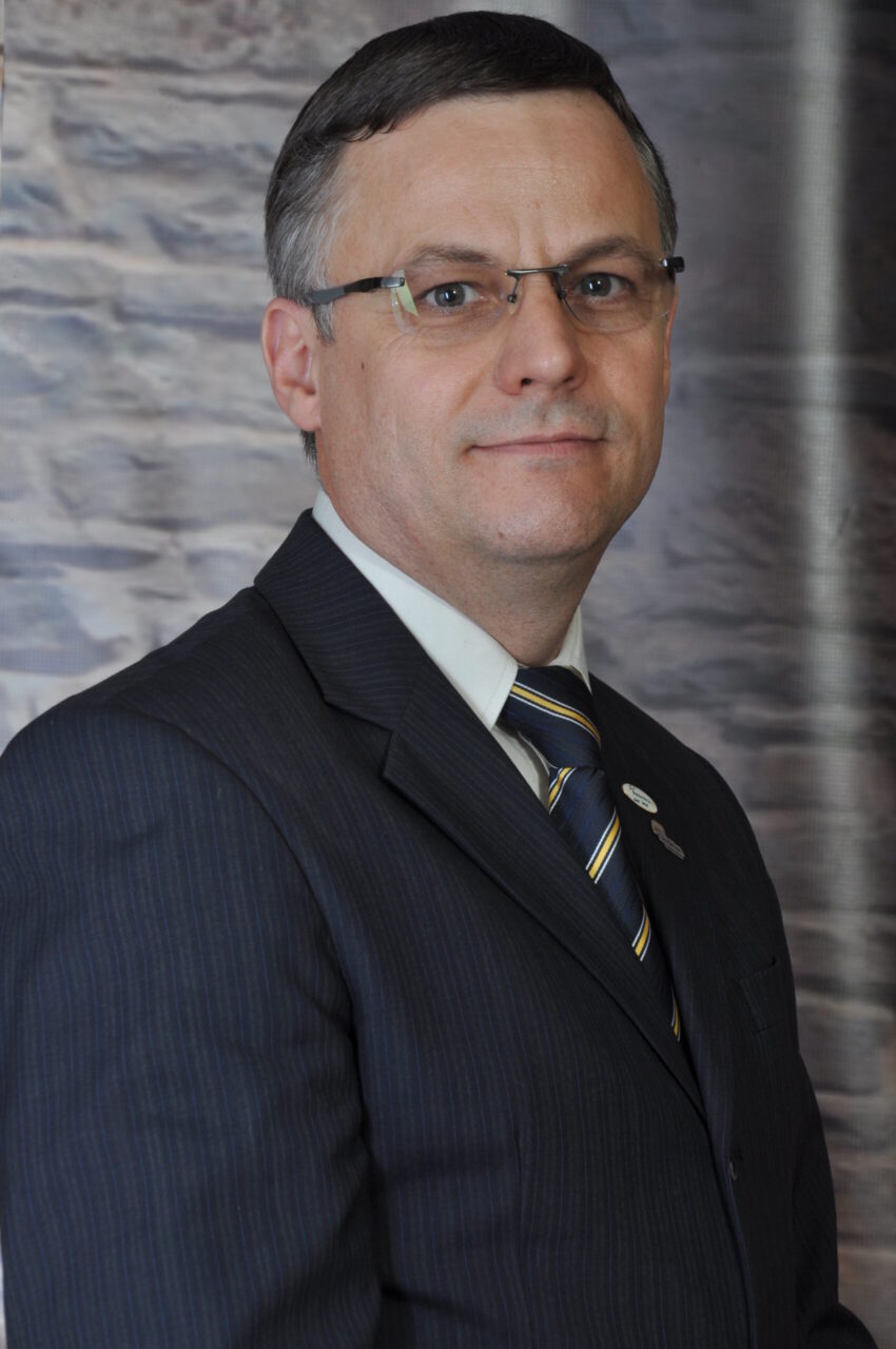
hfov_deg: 11.4
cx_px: 448
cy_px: 674
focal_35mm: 120
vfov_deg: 17.1
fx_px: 4492
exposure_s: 1/60
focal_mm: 80
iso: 200
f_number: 11
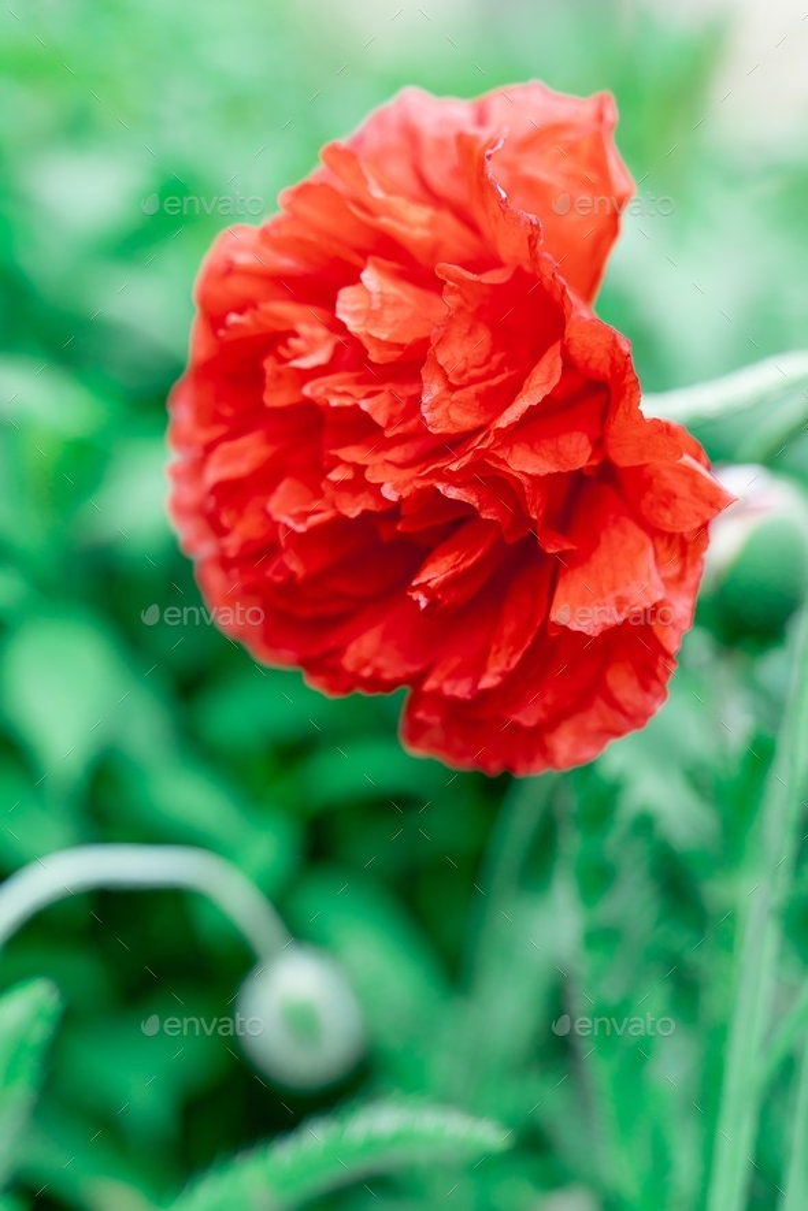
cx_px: 404
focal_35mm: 75
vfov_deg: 27.0
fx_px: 2525
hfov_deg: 18.2
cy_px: 606
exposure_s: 1/400
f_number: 4.5
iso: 200
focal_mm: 75
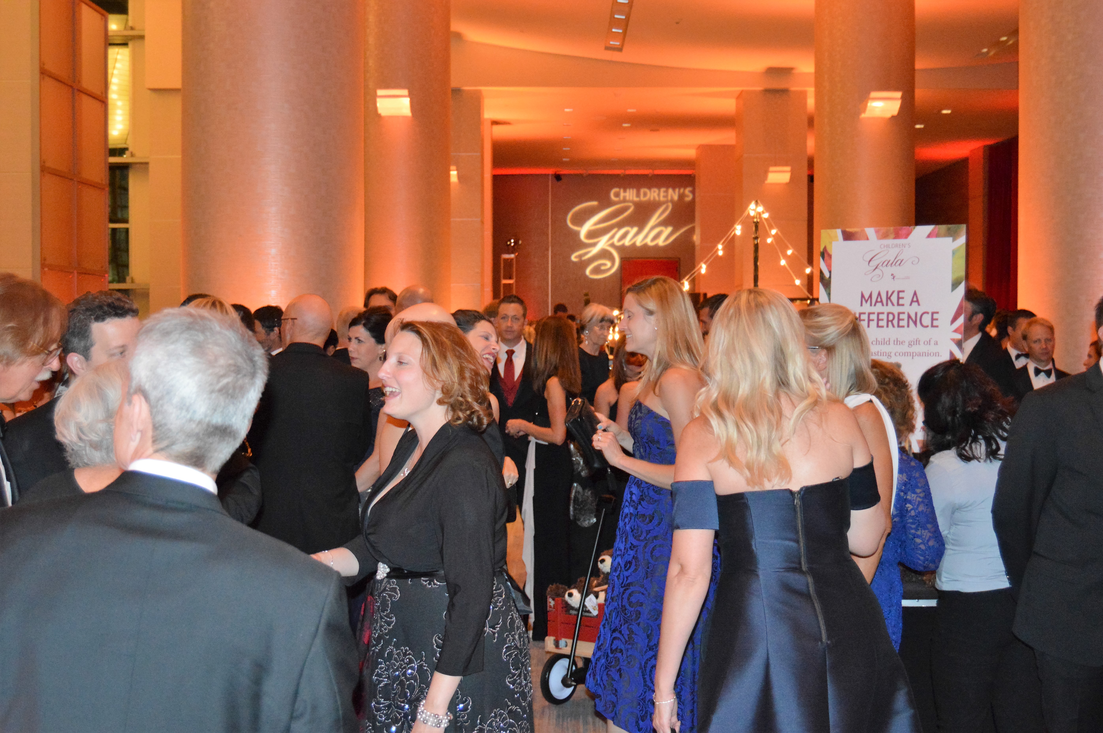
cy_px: 366
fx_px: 1377
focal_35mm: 45
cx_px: 552
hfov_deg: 43.6
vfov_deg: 29.8
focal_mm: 30
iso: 3200
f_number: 4.2
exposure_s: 1/60
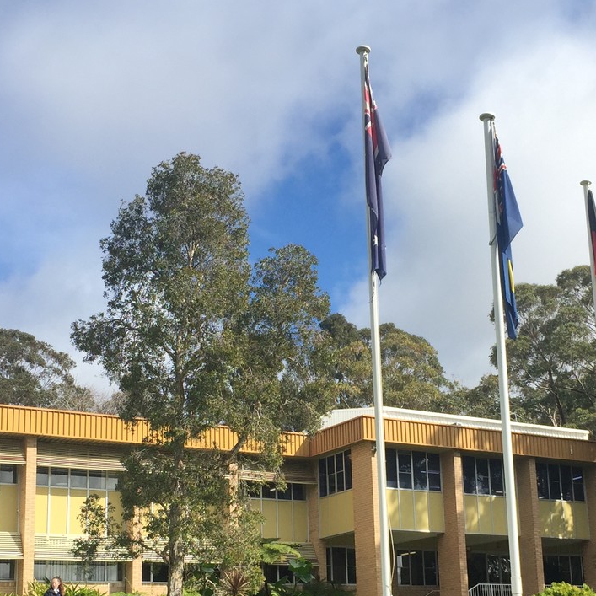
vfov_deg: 29.2
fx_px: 1130
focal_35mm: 58
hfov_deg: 29.5
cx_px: 359
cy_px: 423
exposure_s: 1/1799
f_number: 2.2
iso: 32
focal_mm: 4.15
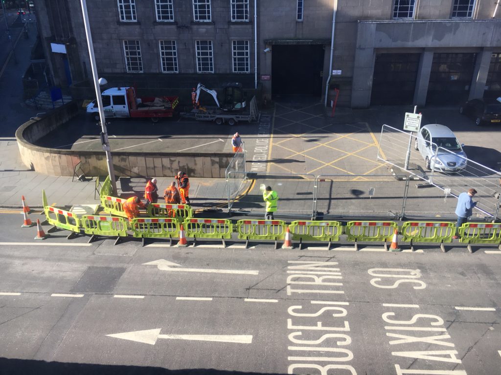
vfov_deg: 48.2
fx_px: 420
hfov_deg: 61.7
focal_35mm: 29
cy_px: 188
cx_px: 250
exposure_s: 1/469
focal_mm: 4.15
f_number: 2.2
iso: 25
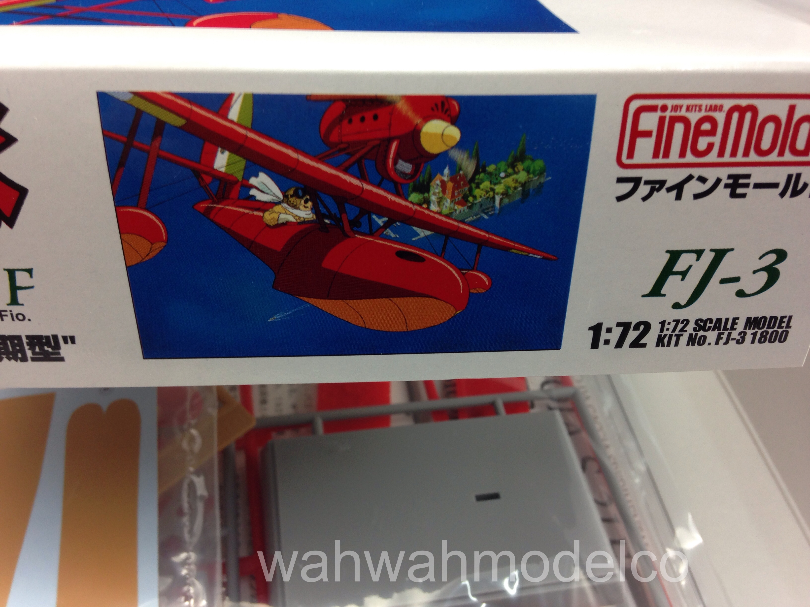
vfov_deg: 42.9
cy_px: 304
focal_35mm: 33
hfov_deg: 55.4
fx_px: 772
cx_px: 405
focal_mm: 4.12
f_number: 2.4
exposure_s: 1/25
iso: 64
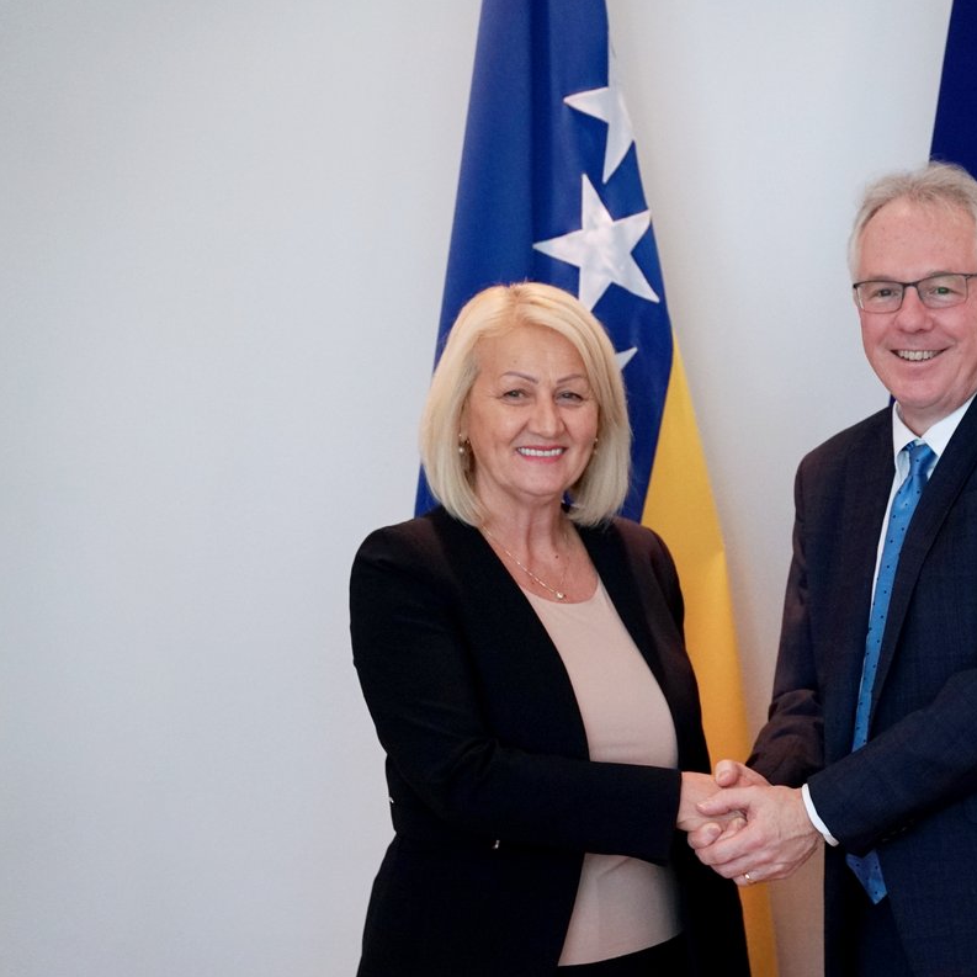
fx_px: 4311
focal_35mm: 135
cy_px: 486
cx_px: 737
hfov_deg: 12.9
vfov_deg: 12.9
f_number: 4
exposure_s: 1/400
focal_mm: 105
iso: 4000
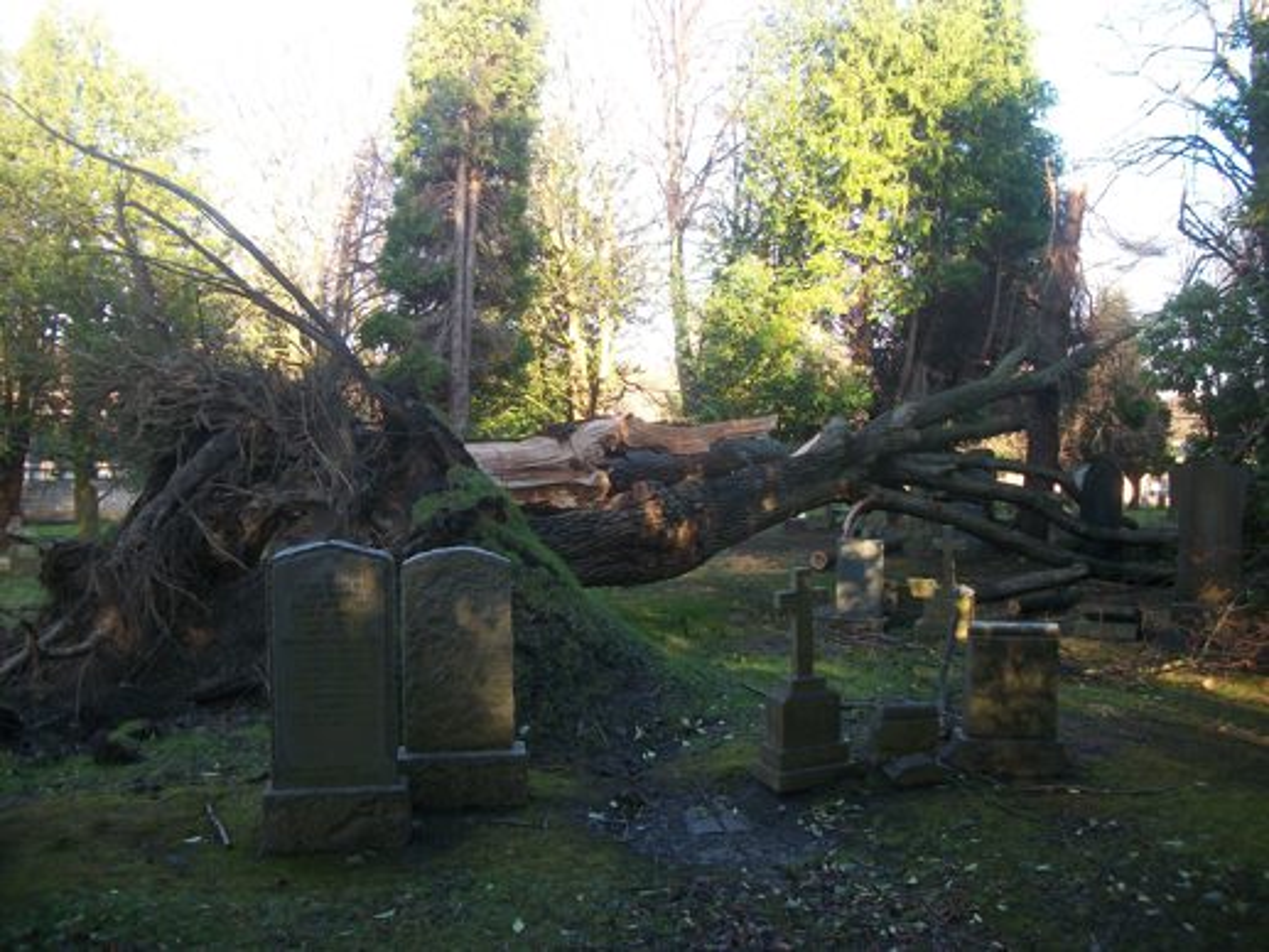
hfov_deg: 56.8
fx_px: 1173
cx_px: 634
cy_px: 476
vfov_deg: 44.2
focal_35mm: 32
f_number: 2.9
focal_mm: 5.7
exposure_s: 1/80
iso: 80
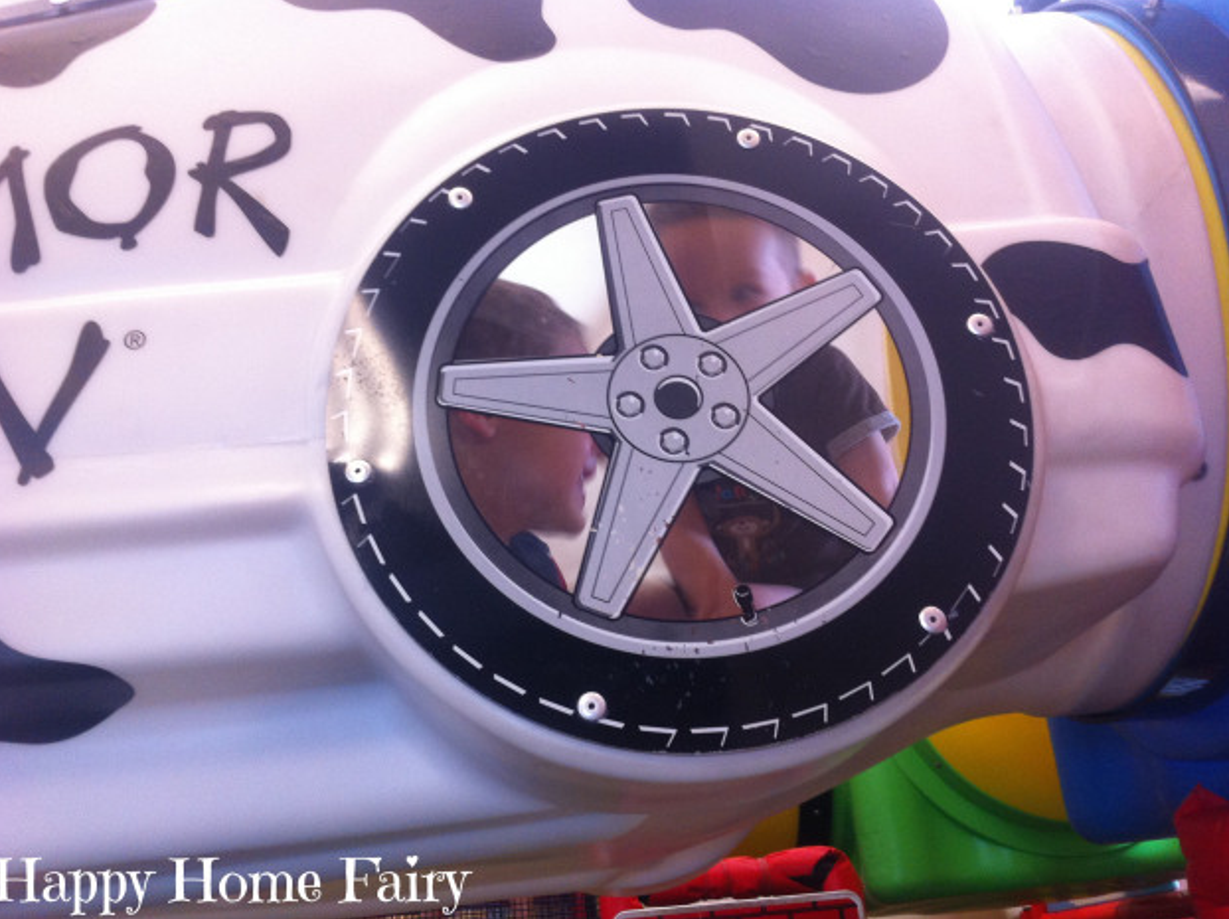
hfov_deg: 51.4
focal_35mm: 36
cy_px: 451
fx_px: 1277
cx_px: 613
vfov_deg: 39.6
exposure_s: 1/15
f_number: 2.8
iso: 160
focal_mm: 3.85
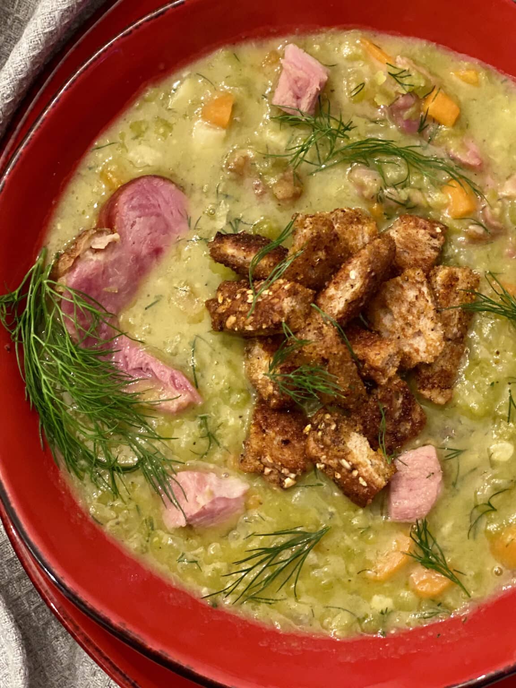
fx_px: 1034
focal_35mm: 52
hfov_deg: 28.0
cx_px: 258
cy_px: 344
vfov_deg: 36.8
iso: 320
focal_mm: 6
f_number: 2
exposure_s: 1/24
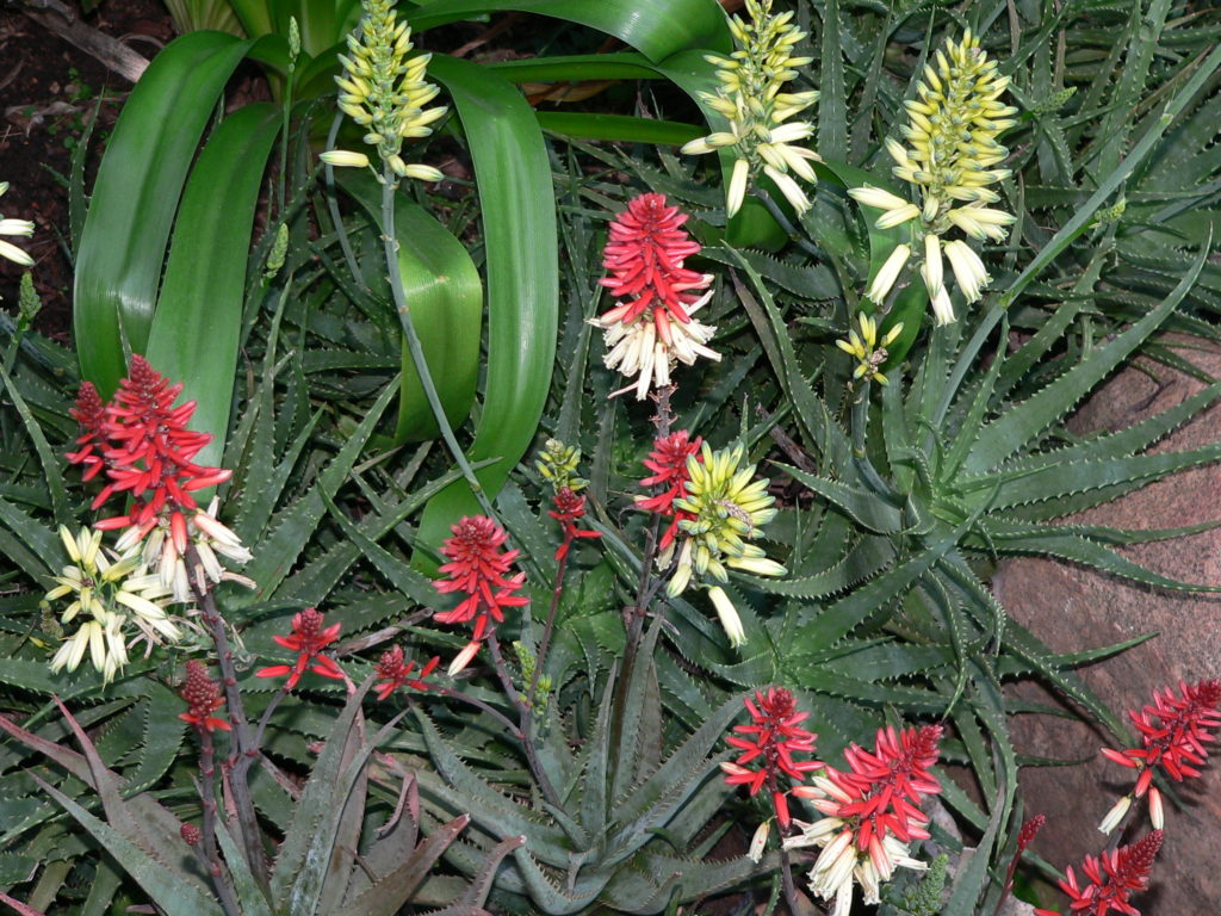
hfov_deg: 27.8
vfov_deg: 21.0
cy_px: 458
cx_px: 610
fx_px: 2469
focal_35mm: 70
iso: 100
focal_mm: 11.6
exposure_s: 1/60
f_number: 2.8
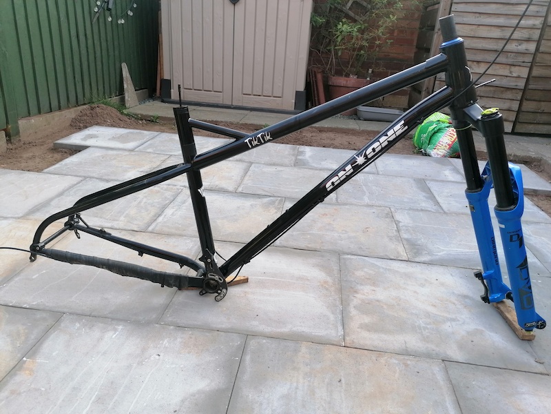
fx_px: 430
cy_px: 207
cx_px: 276
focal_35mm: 27
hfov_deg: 65.3
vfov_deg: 51.4
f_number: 1.8
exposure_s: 1/100
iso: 64
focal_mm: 4.75
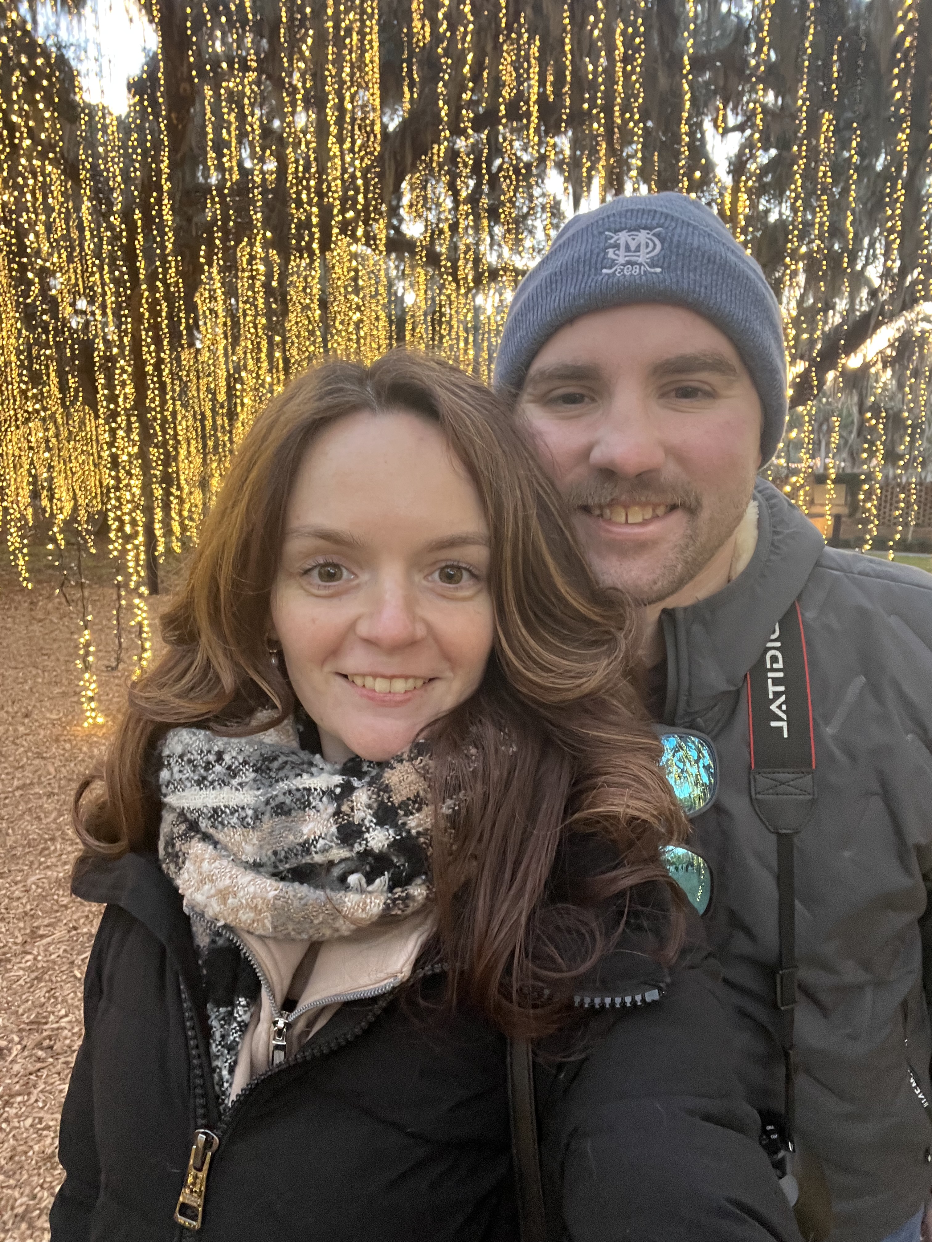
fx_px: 826
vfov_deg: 73.9
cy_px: 621
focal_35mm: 23
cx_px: 466
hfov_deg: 58.9
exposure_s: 1/40
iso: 320
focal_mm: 2.71
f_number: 2.2
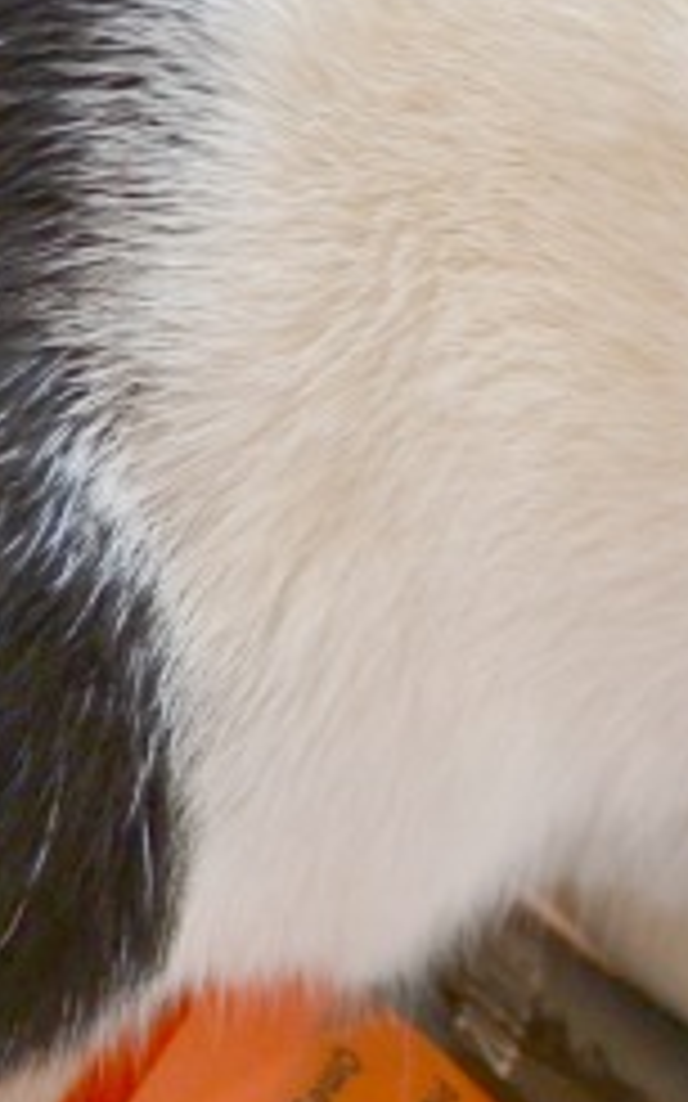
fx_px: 7880
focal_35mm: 262
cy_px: 684
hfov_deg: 4.9
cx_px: 1255
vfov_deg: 8.0
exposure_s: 1/40
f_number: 5
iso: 400
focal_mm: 35
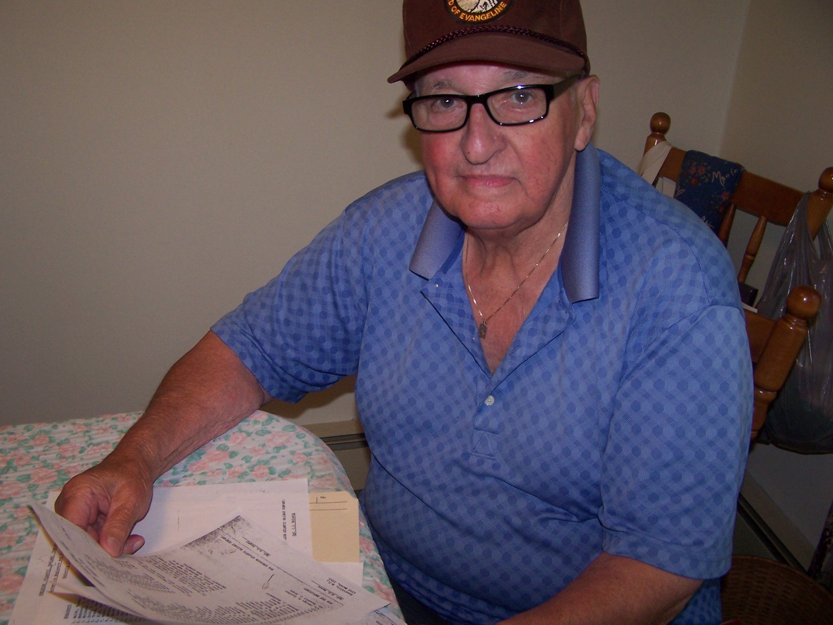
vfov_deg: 37.7
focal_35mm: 38
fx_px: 914
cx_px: 416
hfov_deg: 49.0
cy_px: 312
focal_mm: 6.3
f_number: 2.8
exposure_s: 1/60
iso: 140
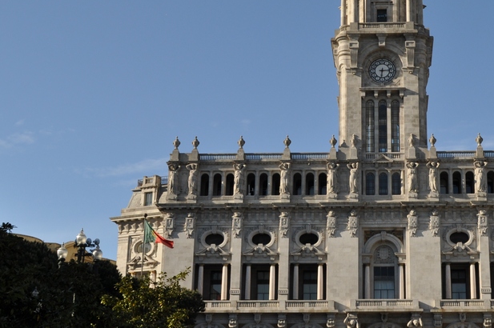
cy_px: 132
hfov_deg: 28.6
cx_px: 352
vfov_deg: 19.4
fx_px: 960
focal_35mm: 70
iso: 200
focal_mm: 24
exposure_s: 1/320
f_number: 9
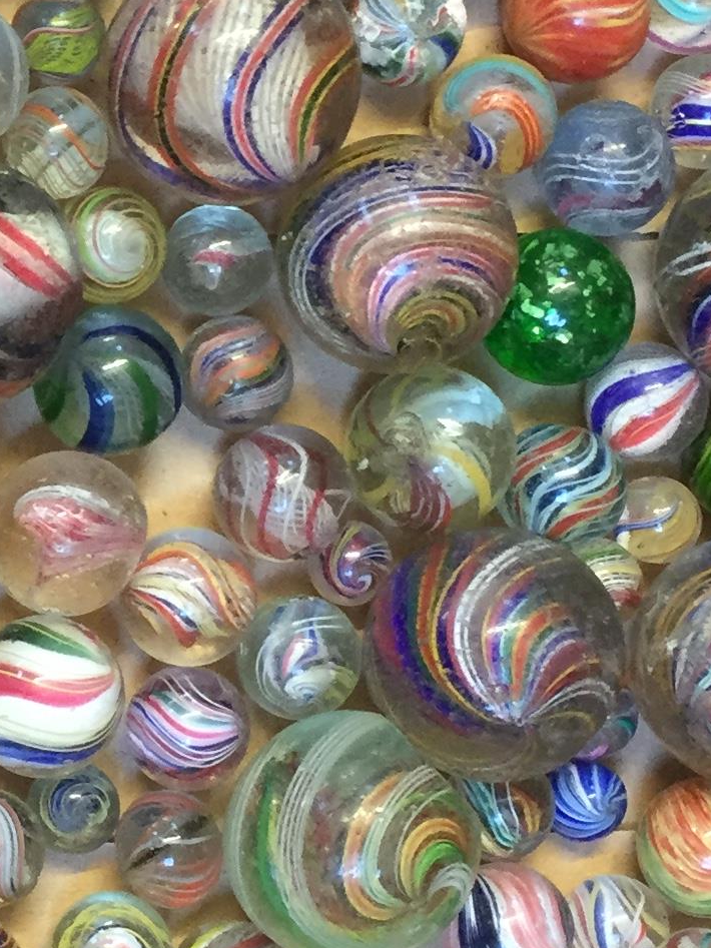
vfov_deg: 19.6
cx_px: -78
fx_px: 2739
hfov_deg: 14.4
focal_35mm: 100
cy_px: 446
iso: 160
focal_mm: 4.15
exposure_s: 1/33
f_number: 2.2
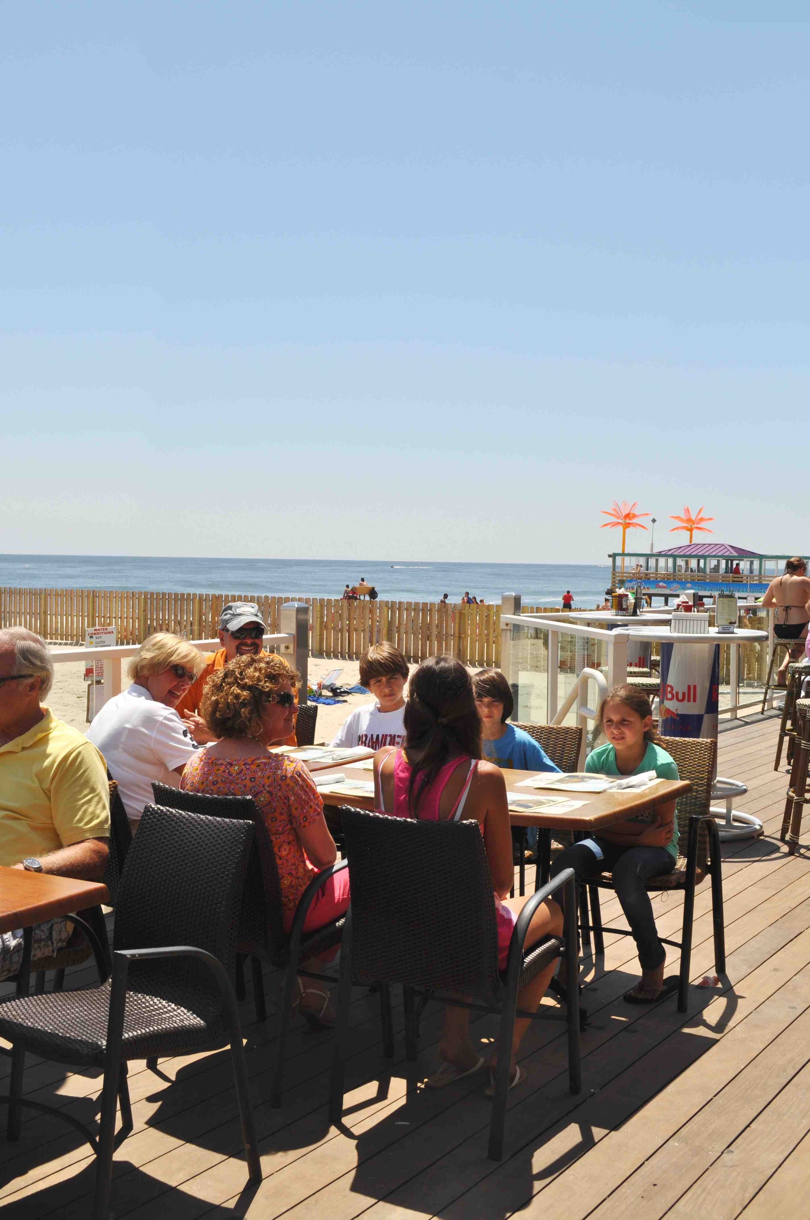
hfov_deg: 34.1
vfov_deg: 49.6
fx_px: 1320
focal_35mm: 39
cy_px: 610
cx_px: 405
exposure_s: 1/320
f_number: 9
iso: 200
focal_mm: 26
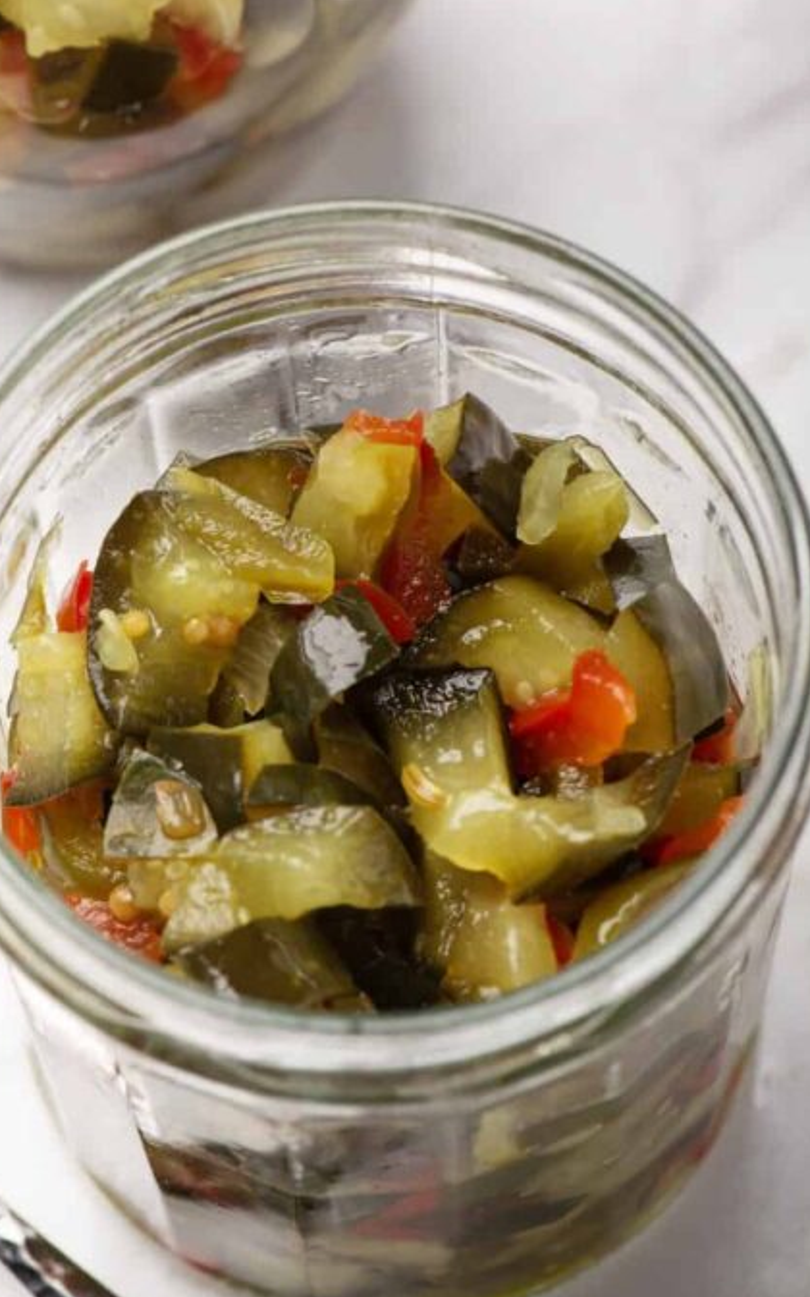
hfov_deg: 8.0
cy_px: 540
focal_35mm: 163
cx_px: 259
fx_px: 5757
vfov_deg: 12.8
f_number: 9
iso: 100
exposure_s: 1/200
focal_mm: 105
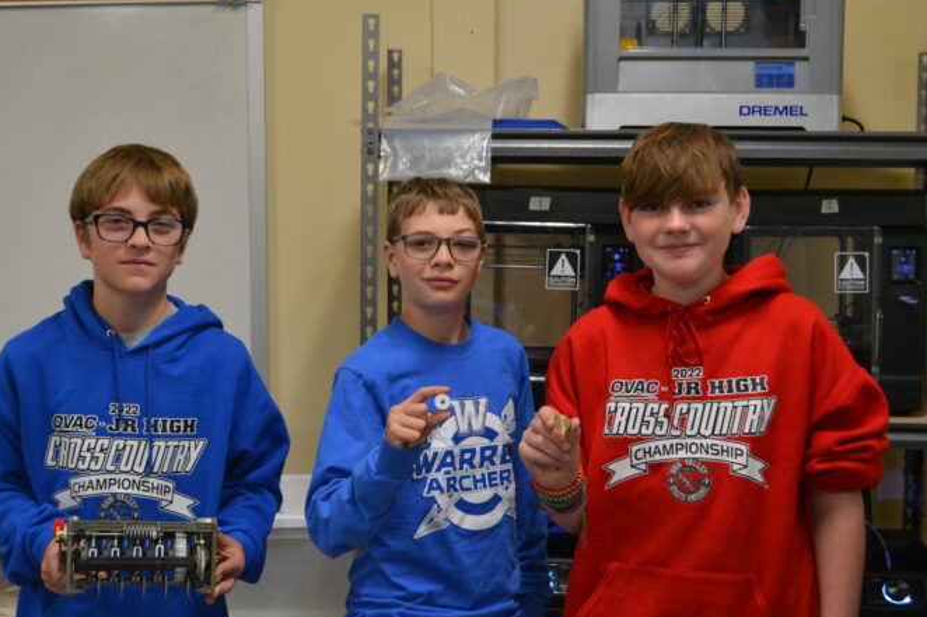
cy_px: 294
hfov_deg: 38.9
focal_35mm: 51
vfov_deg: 26.5
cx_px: 423
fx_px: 1313
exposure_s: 1/60
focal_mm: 30
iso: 1000
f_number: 4.5
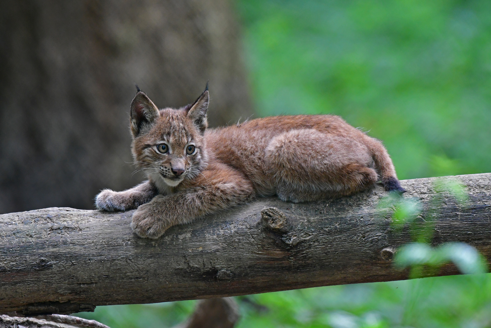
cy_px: 164
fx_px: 9001
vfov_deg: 2.1
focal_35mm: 660
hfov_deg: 3.1
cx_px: 246
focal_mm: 440
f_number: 5.6
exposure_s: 1/80
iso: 1600
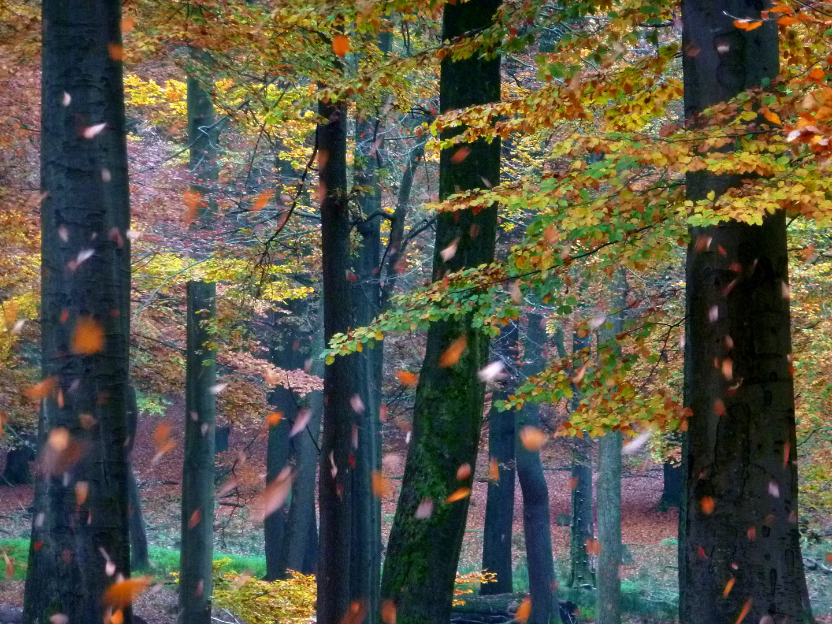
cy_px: 312
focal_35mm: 266
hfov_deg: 7.4
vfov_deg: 5.6
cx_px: 416
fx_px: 6393
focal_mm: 47.7
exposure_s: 1/30
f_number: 5.6
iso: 400
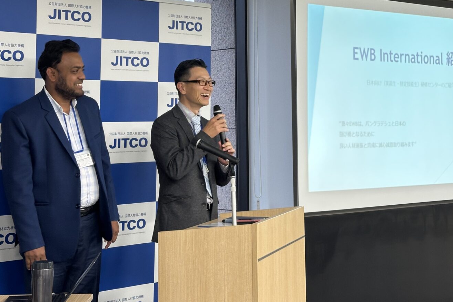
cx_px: 226
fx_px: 918
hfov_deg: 27.7
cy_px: 71
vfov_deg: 18.5
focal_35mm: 73
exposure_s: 1/47
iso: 80
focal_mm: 6.86
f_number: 1.78
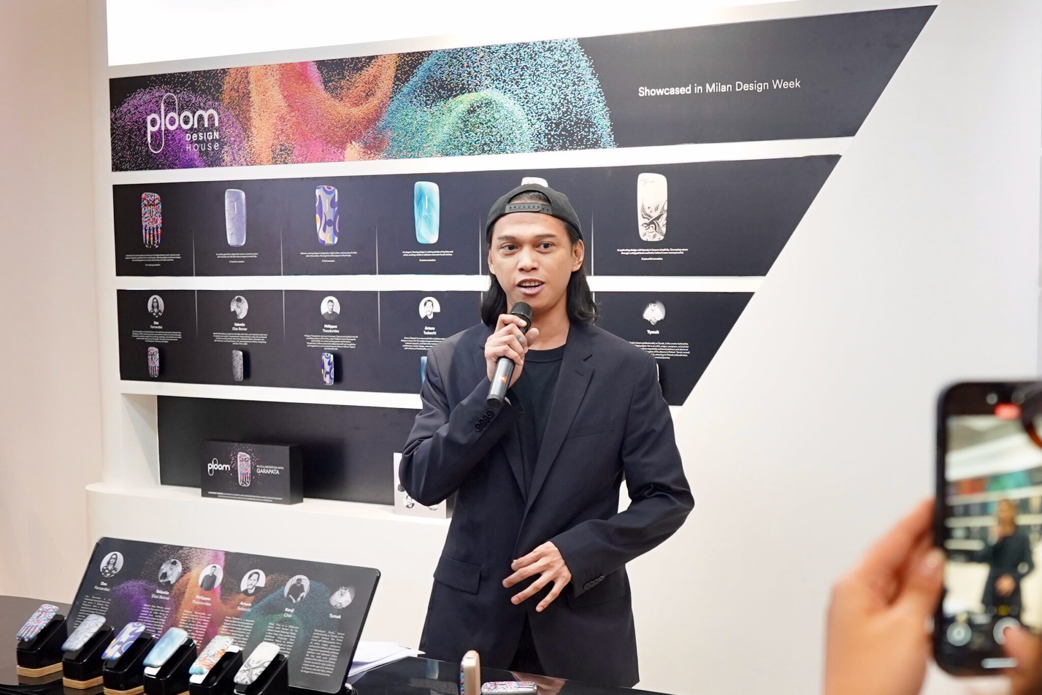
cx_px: 521
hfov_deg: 57.2
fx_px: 955
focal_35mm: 33
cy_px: 348
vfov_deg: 40.0
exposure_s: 1/200
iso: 1600
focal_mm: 22
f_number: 2.8
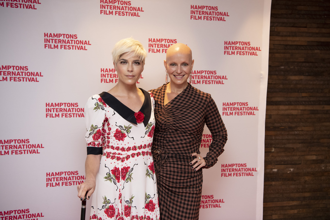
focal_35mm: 48
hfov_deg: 41.1
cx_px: 165
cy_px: 110
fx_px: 440
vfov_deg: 28.1
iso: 1000
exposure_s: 1/125
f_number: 4
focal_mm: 48
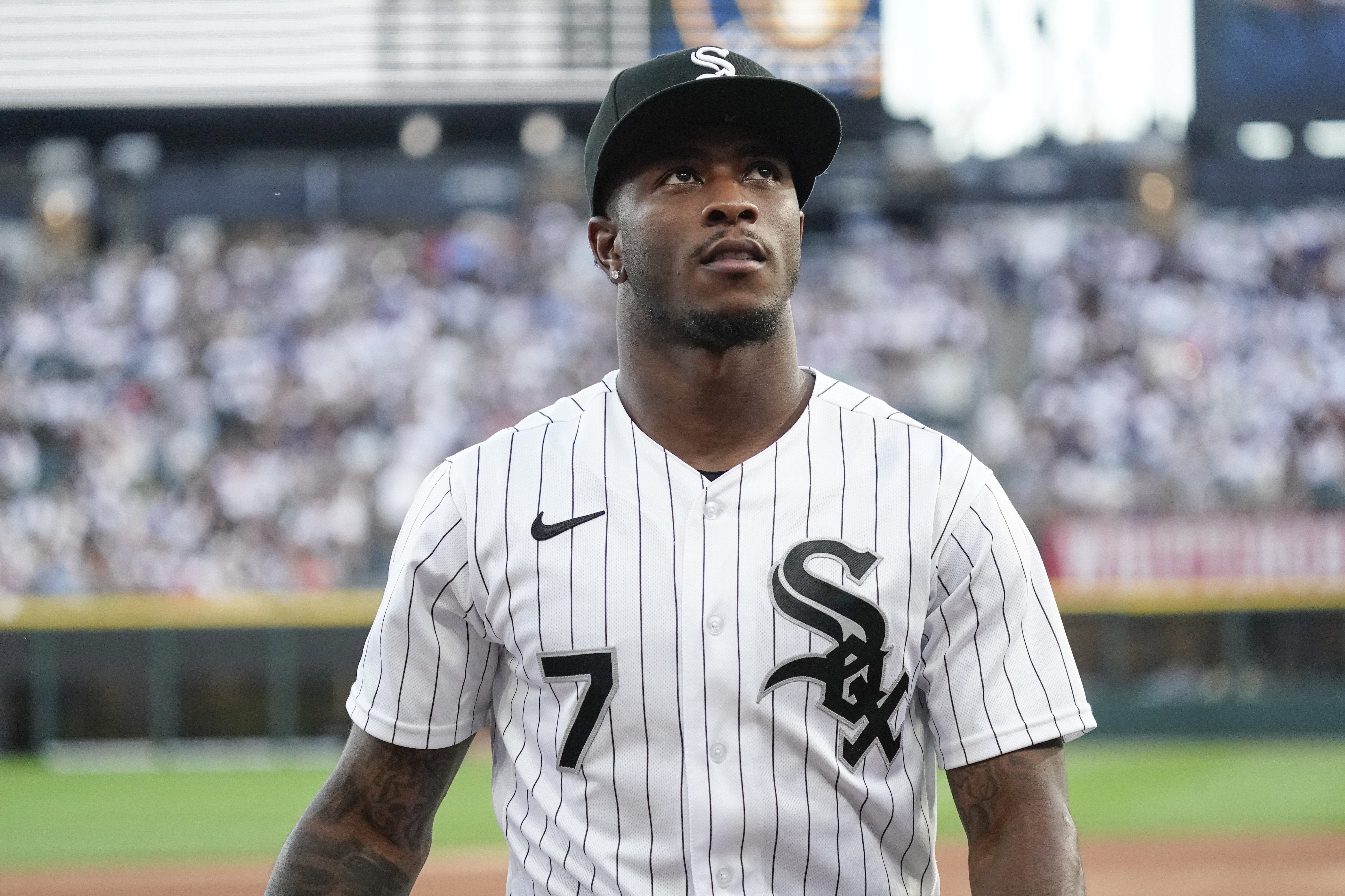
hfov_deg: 10.3
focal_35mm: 200
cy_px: 448
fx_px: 7472
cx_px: 672
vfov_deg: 6.9
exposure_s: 1/2000
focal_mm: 200
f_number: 5.6
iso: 8000
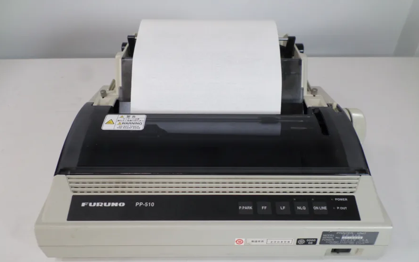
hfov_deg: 68.4
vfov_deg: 45.9
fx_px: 308
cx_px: 212
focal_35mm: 27
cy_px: 149
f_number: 2.5
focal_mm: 4.5
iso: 80
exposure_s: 1/60
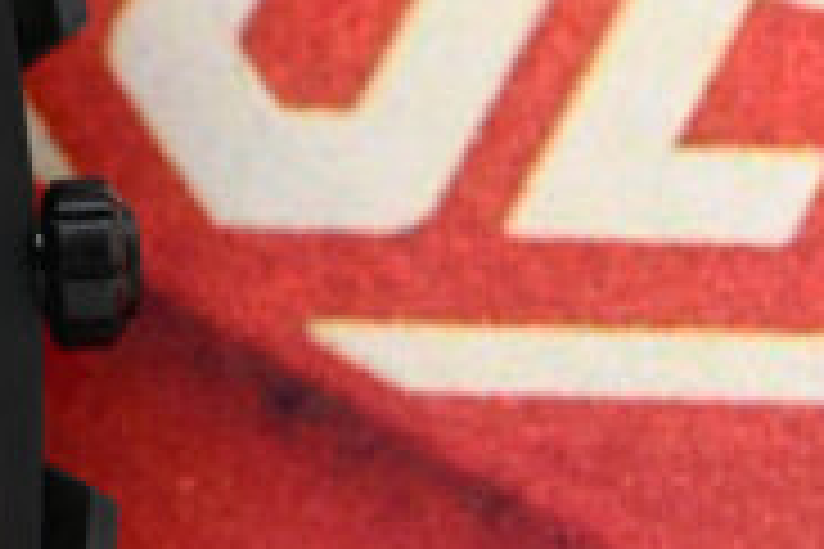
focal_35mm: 236
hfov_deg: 8.5
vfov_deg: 5.8
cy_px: 414
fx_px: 5401
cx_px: -527
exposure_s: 1/60
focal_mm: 60
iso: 400
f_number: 6.3
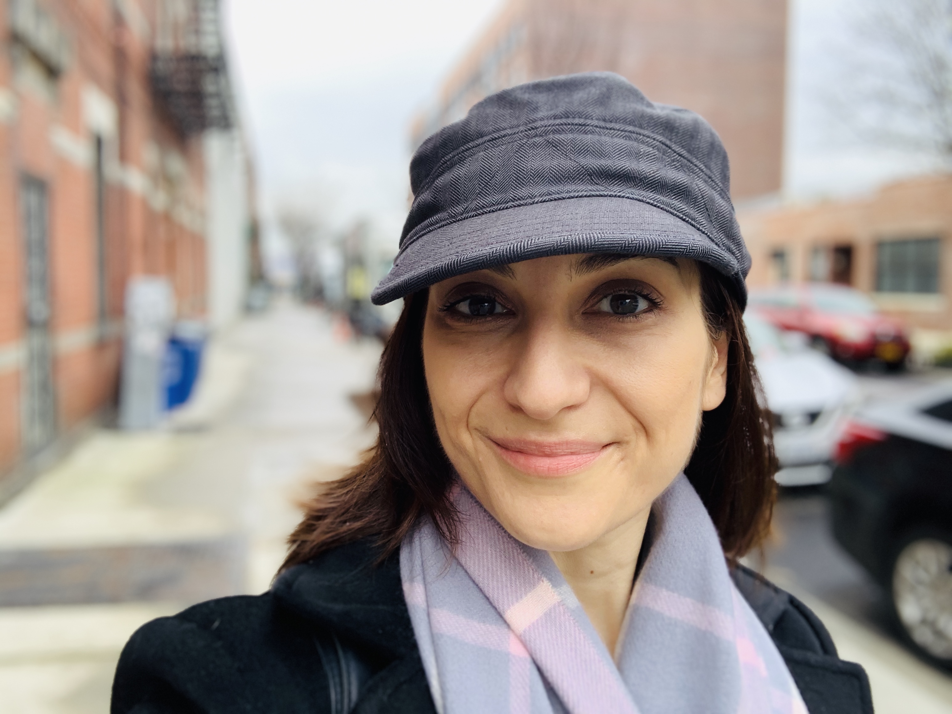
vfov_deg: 44.2
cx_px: 476
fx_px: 880
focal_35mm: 32
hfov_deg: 56.8
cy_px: 357
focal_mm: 2.87
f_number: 2.2
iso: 25
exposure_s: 1/121
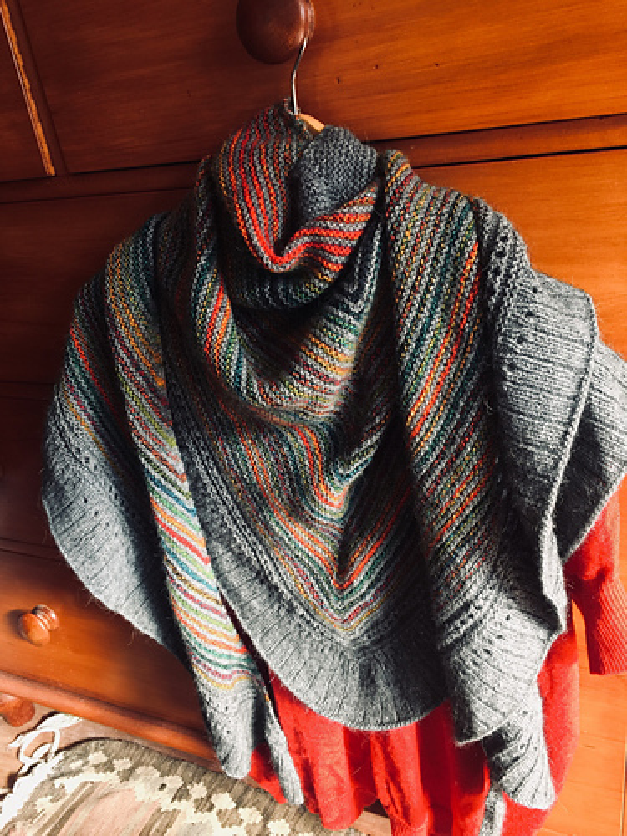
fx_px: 700
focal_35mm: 29
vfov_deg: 61.7
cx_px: 314
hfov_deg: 48.2
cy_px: 418
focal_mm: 4.15
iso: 40
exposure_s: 1/33
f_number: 2.2
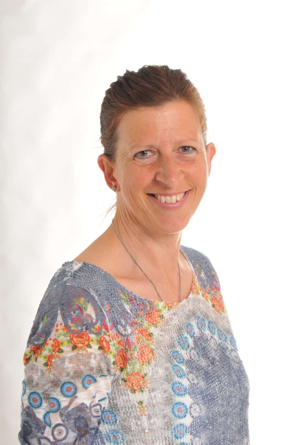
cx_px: 148
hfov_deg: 16.5
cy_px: 222
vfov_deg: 24.6
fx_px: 1020
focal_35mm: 82
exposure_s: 1/200
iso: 400
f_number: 10
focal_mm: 55
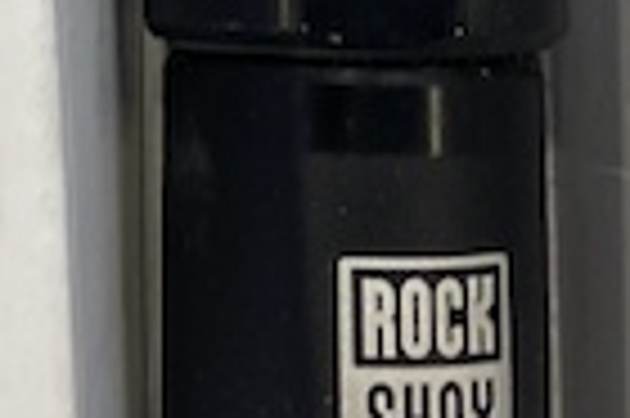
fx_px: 2709
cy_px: -602
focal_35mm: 155
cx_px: -68
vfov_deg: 8.1
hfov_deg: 13.0
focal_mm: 4.25
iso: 64
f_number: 1.8
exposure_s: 1/60
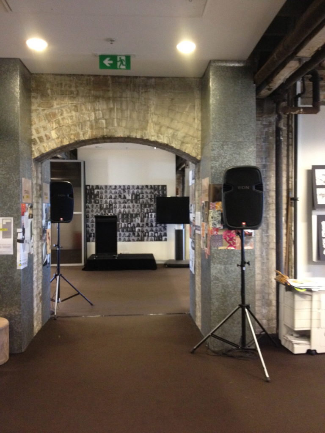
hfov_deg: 40.7
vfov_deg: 52.6
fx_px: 438
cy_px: 216
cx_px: 162
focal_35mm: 35
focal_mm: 4.28
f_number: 2.4
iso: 320
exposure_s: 1/20
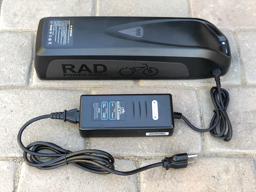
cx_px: 128
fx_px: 385
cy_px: 96
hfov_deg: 36.8
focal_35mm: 52
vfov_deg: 28.0
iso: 50
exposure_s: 1/60
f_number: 2.4
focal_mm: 6
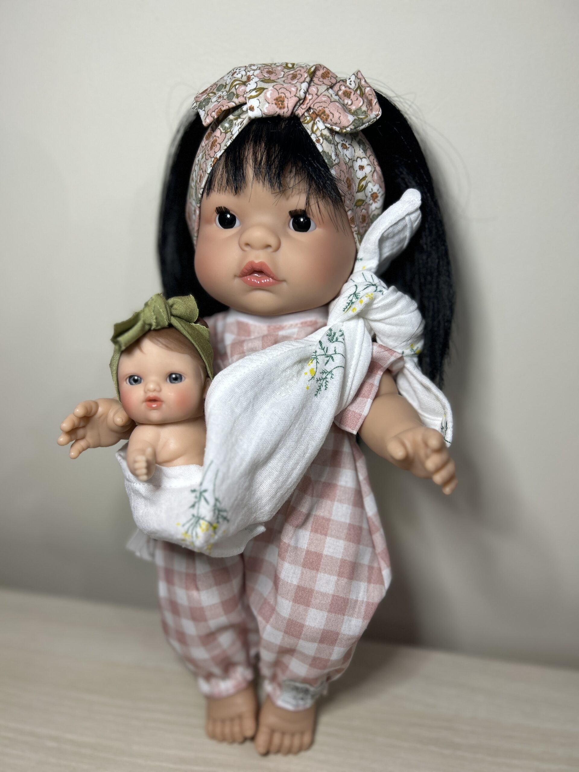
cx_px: 290
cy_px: 386
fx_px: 580
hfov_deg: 53.1
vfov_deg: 67.3
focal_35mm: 26
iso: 64
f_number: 1.5
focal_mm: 5.7
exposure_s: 1/100
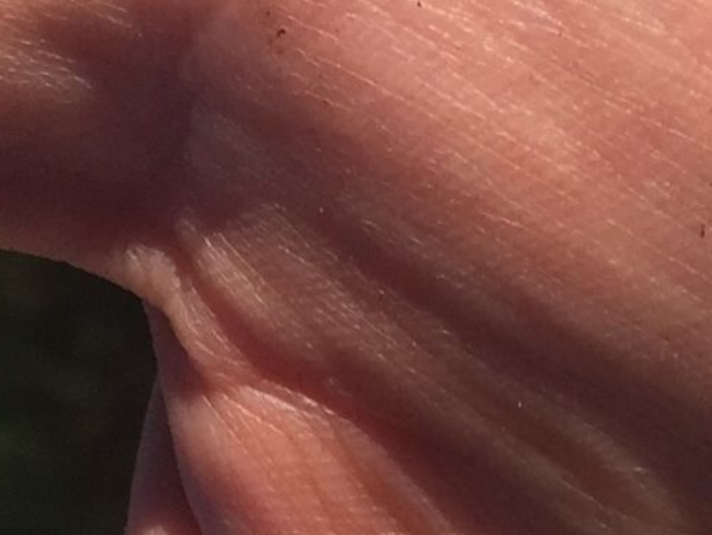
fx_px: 3066
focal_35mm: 149
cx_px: 626
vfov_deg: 9.0
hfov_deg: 13.1
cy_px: 1256
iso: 32
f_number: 2.2
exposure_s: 1/2475
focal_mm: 4.15
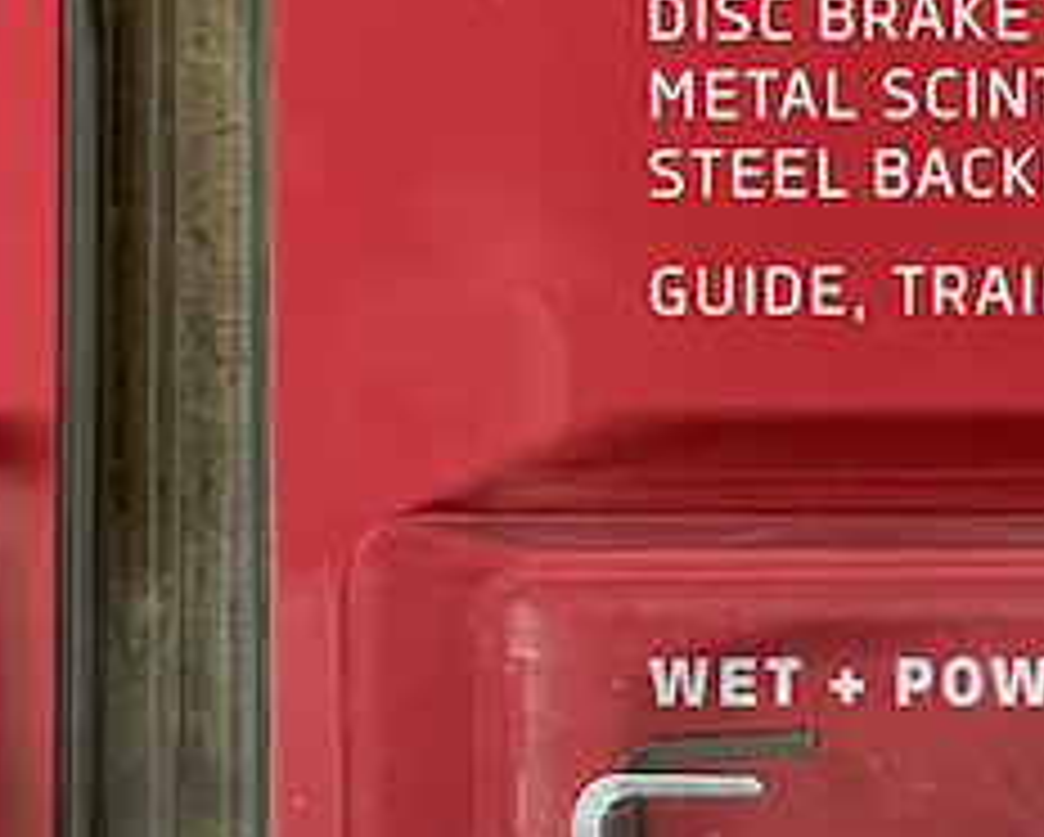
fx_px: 6649
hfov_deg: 9.0
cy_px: 369
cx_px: 216
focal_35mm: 215
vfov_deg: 7.2
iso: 640
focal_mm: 7.5
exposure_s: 1/60
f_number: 2.2
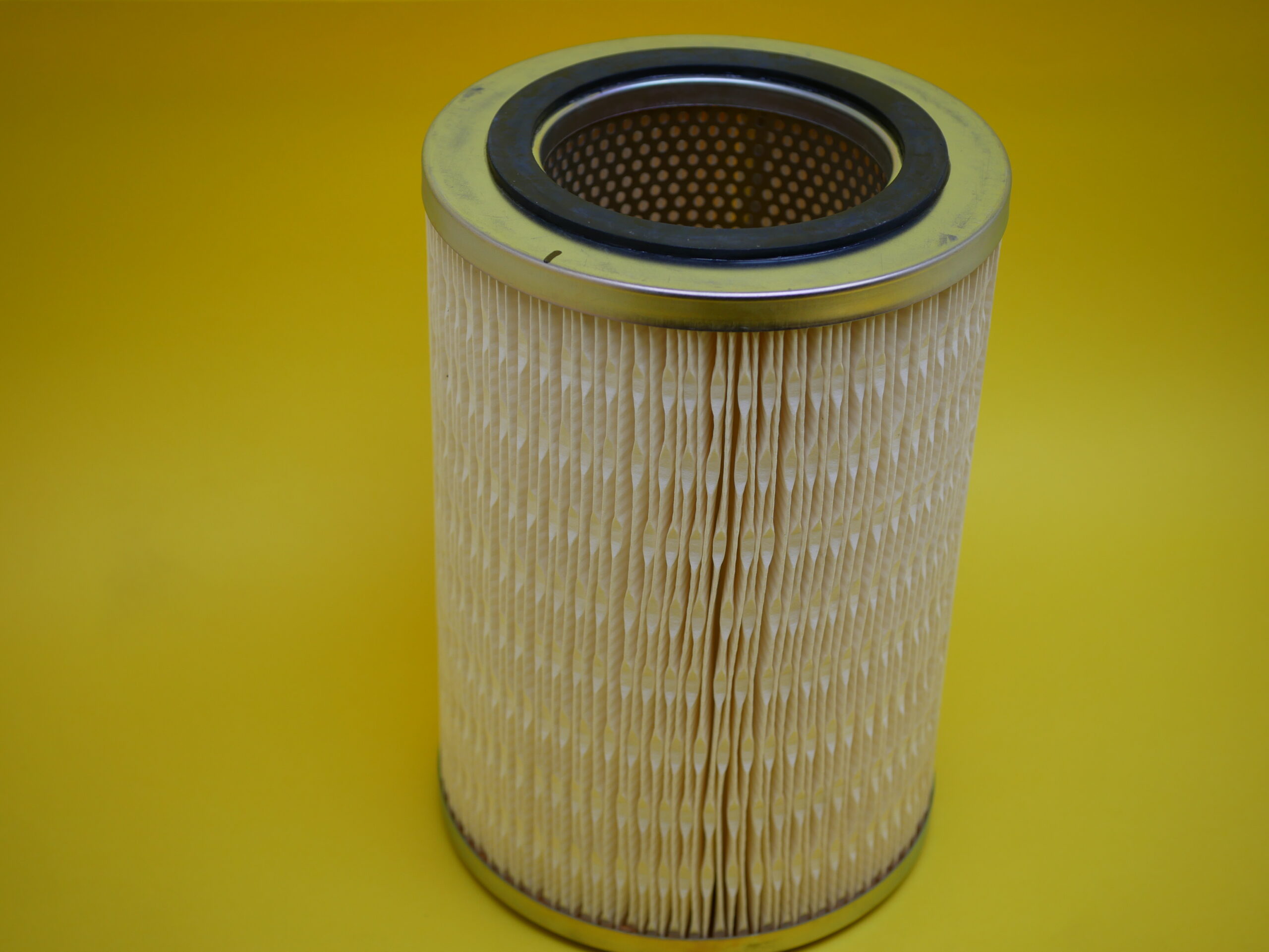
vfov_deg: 24.4
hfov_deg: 32.2
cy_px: 476
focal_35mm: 60
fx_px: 2200
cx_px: 634
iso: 200
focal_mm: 30
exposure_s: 1/160
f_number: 3.5
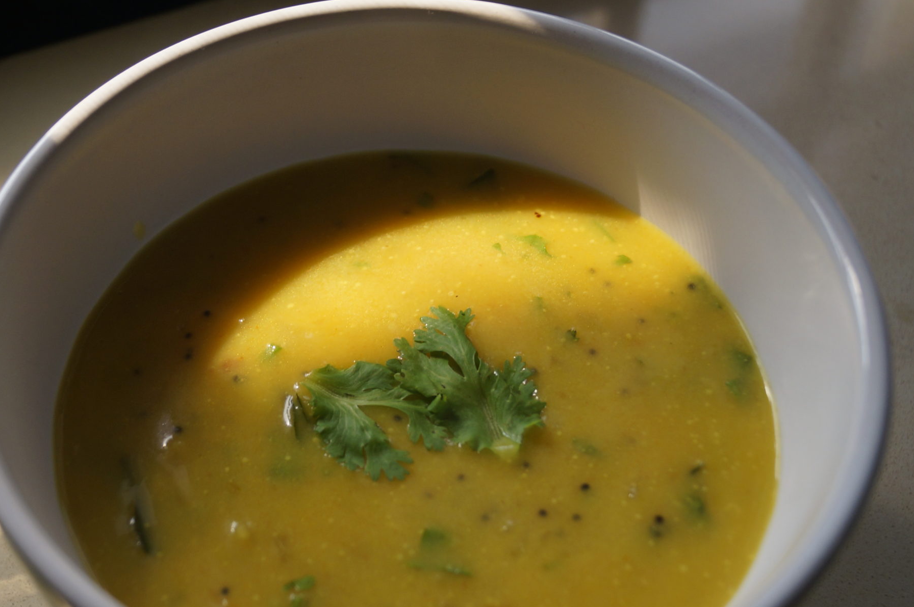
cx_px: 342
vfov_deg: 22.6
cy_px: 334
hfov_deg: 33.3
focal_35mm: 60
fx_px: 1522
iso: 200
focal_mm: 28
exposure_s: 1/60
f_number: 4.5
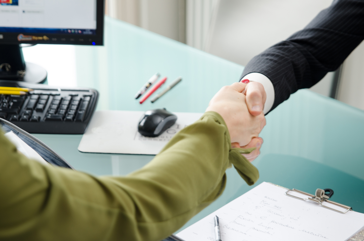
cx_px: 182
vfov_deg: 13.0
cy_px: 120
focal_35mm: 105
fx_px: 1059
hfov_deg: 19.5
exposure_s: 1/40
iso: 200
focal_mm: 70
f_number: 3.5
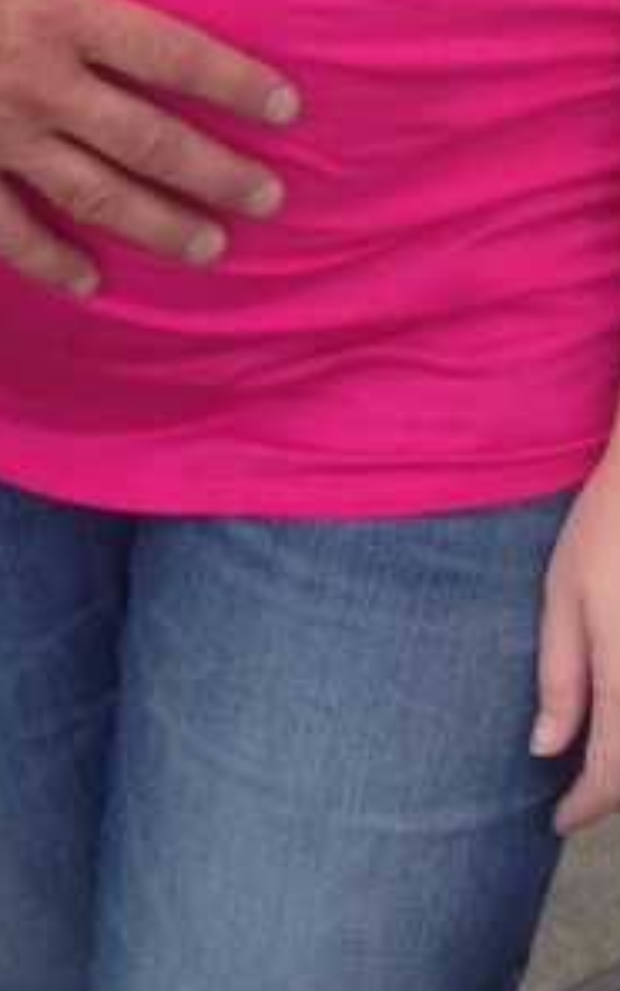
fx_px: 3839
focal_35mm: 142
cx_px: -188
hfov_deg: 9.1
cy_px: -660
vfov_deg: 13.5
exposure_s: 1/231
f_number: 2.4
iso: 50
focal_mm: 4.12
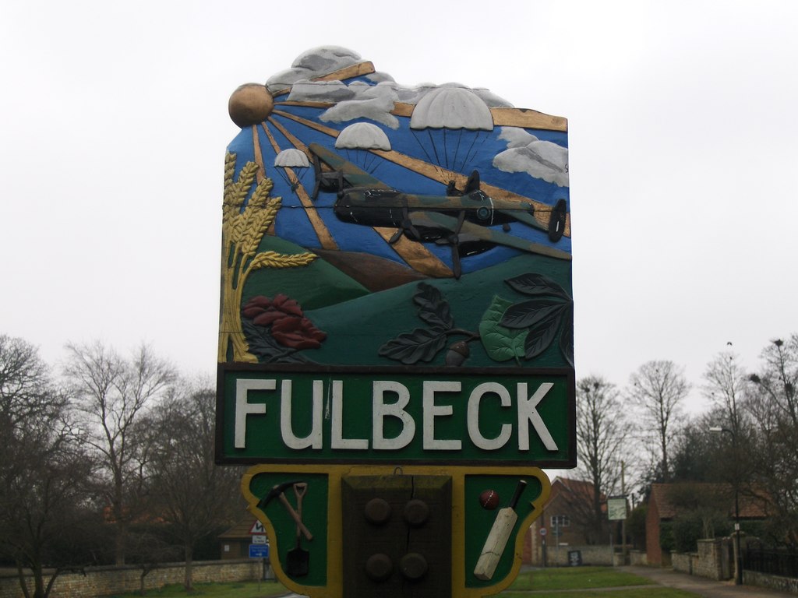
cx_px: 399
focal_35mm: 52
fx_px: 1199
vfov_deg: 28.0
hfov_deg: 36.8
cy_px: 299
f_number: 4
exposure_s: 1/331
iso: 100
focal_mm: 11.2
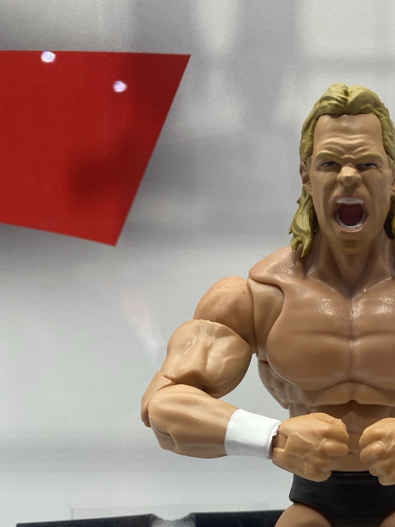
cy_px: 487
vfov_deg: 35.0
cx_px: 360
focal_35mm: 51
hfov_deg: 27.5
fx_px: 776
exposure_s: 1/100
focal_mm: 4.25
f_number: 1.8
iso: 64
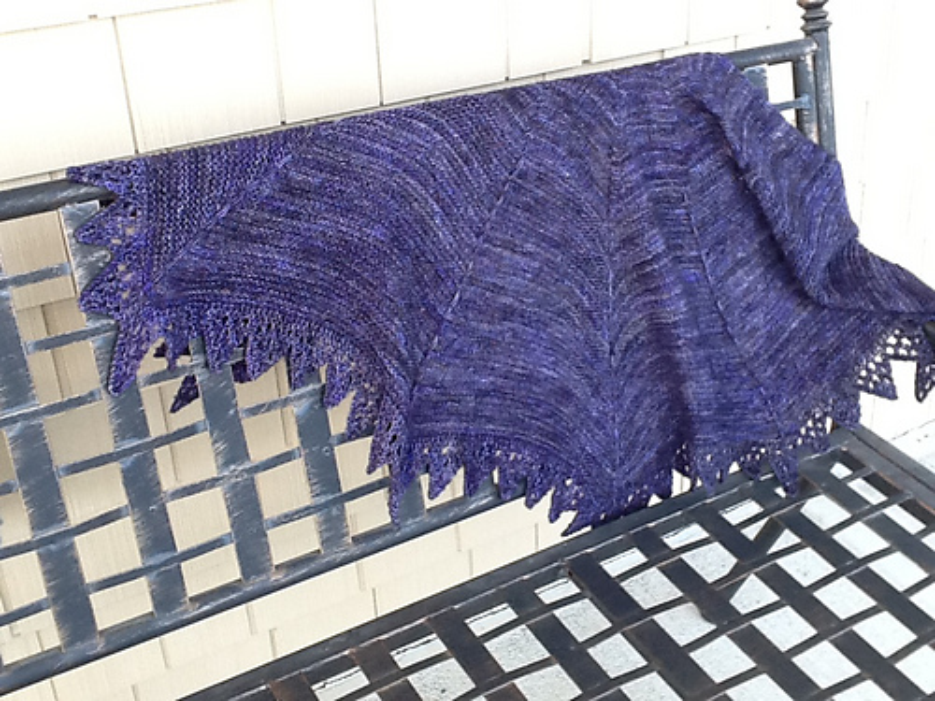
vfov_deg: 32.9
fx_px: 1188
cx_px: 468
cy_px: 350
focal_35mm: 44
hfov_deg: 42.9
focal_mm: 2.03
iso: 64
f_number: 2.4
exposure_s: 1/120
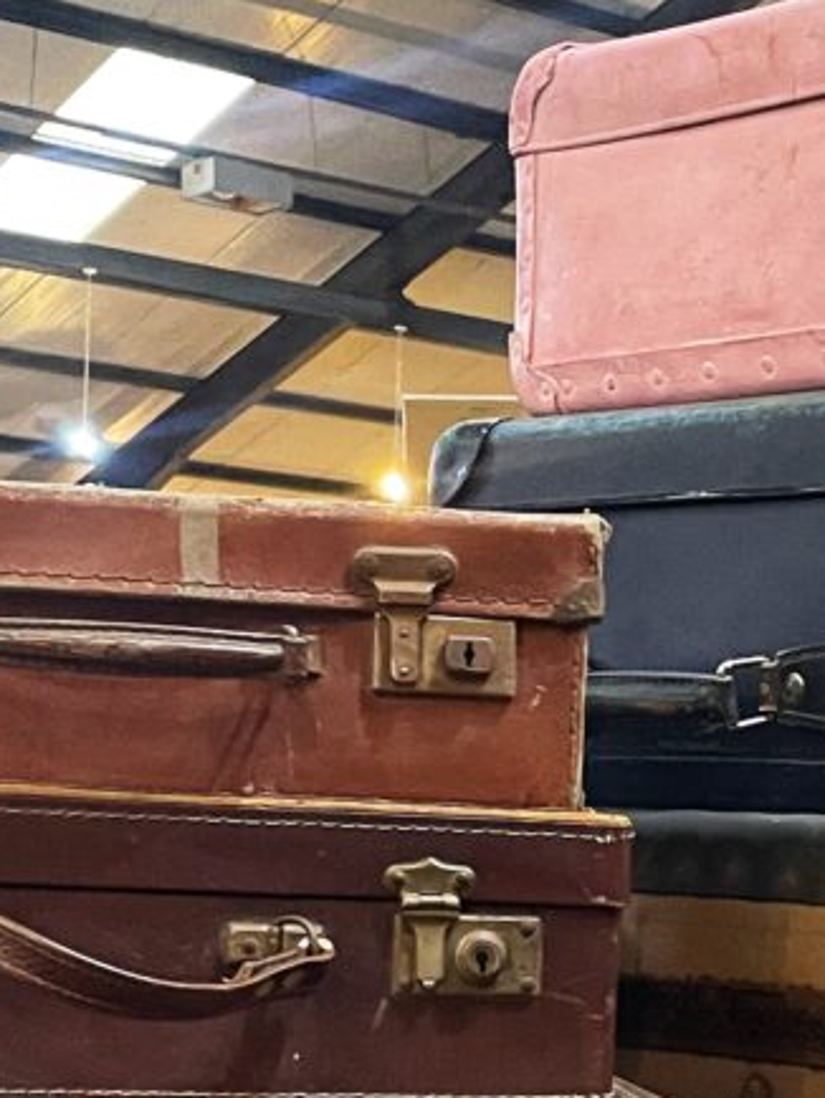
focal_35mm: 92
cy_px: 928
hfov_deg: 15.8
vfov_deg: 21.0
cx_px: 779
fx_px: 2921
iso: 500
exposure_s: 1/33
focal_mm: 4.2
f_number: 1.6
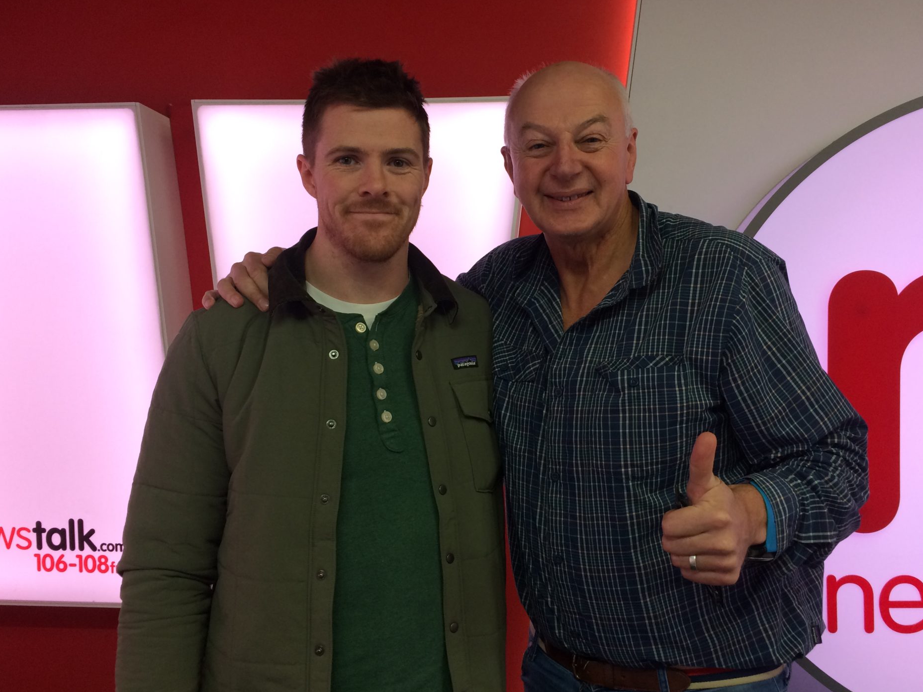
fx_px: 853
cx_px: 481
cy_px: 322
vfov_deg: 44.1
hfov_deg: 56.8
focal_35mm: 32
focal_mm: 4.15
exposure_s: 1/33
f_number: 2.2
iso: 40
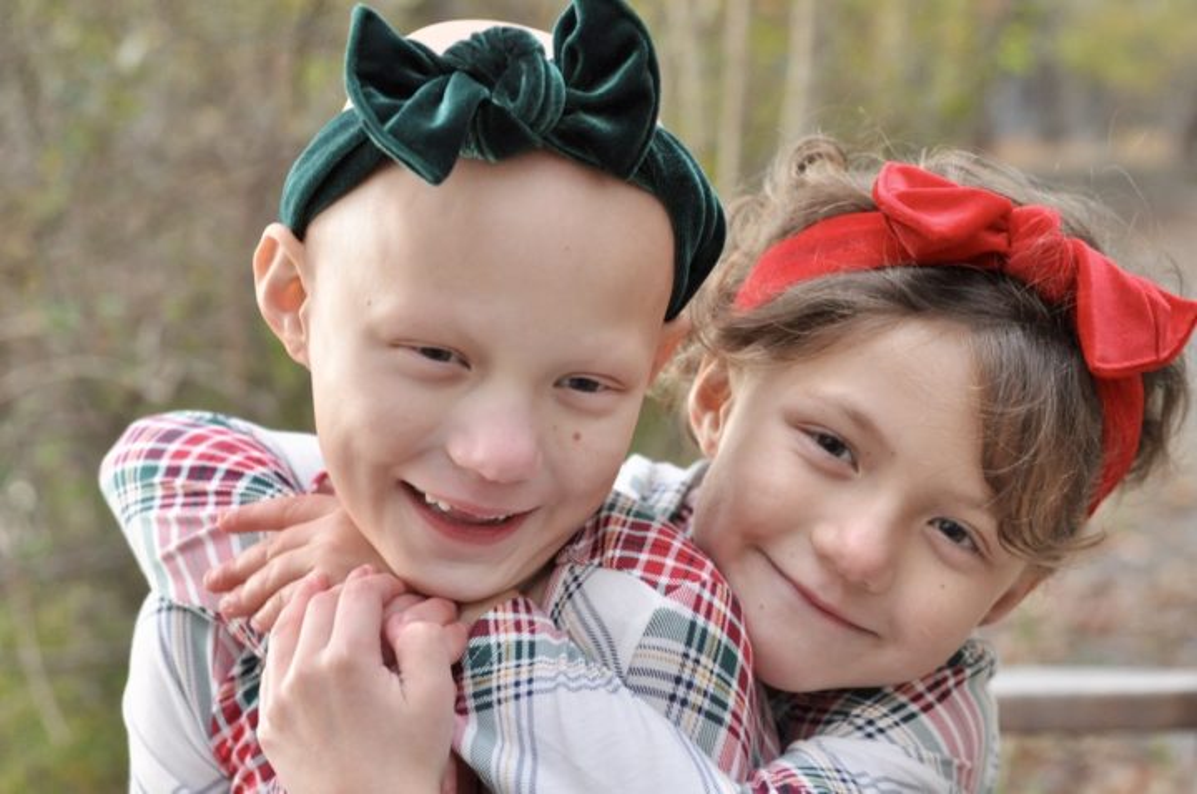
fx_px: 2490
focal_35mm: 75
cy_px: 397
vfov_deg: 18.1
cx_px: 598
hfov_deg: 27.0
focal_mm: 50
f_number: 4
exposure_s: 1/125
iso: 1600
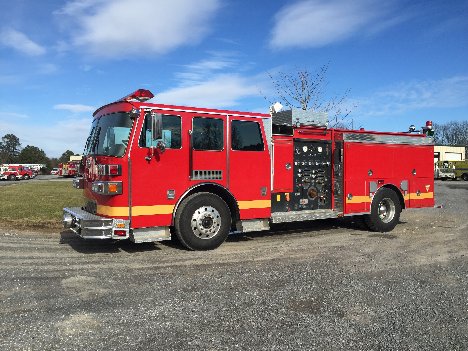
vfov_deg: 48.2
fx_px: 392
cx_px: 234
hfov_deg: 61.7
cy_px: 176
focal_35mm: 29
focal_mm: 4.15
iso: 32
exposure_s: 1/1647
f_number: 2.2
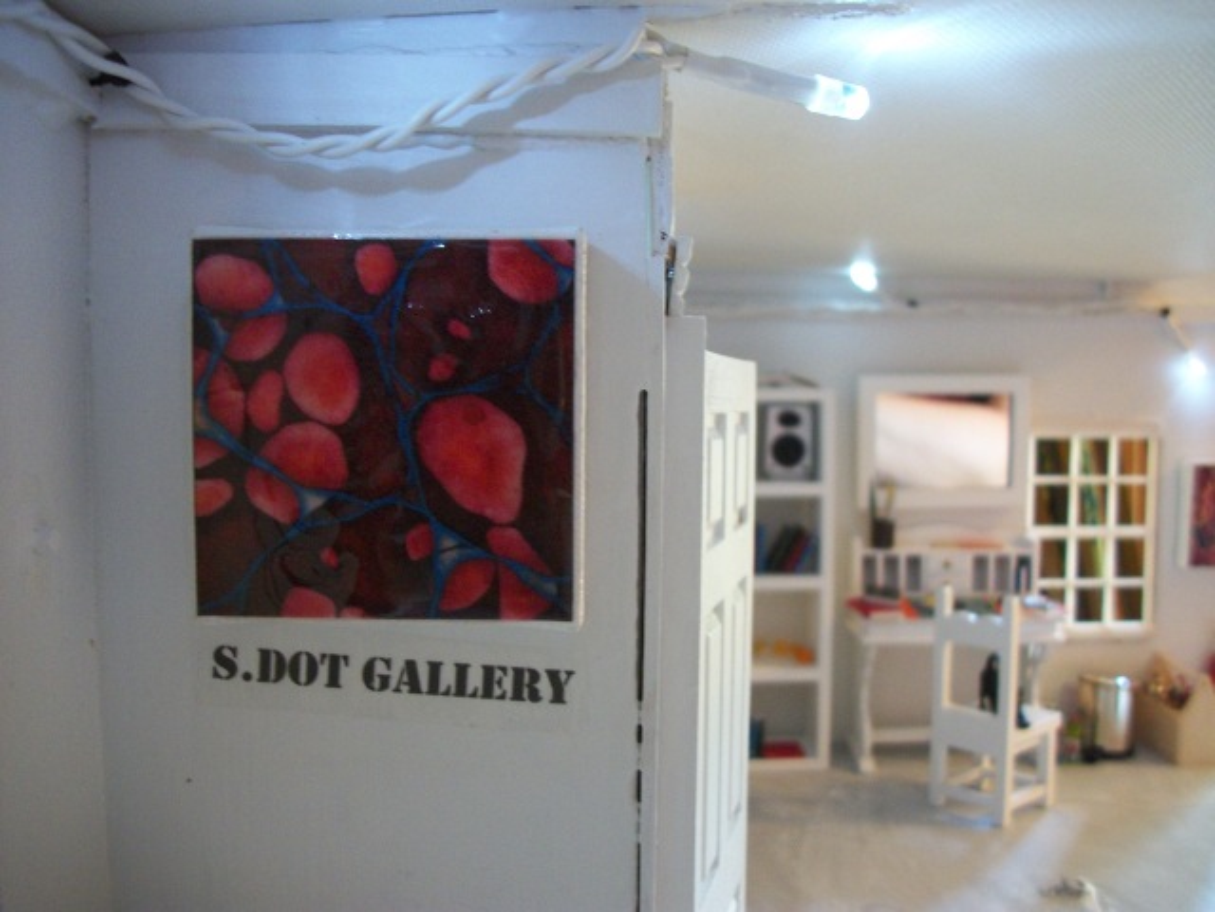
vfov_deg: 44.2
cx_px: 608
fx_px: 1123
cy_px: 456
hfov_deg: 56.8
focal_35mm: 32
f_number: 2.9
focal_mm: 5.7
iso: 211
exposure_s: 1/8
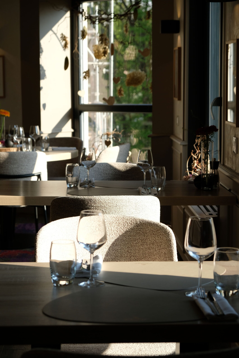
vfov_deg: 24.5
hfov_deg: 16.5
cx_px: 120
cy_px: 179
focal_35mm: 83
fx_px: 826
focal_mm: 55
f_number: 5
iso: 200
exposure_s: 1/170
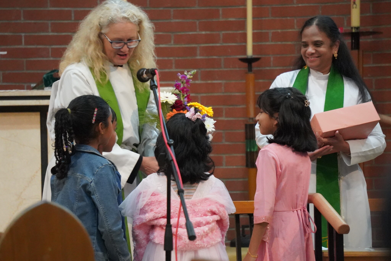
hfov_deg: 9.4
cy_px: 130
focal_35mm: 220
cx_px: 196
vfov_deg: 6.2
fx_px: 2389
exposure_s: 1/160
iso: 12800
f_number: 5.6
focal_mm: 147
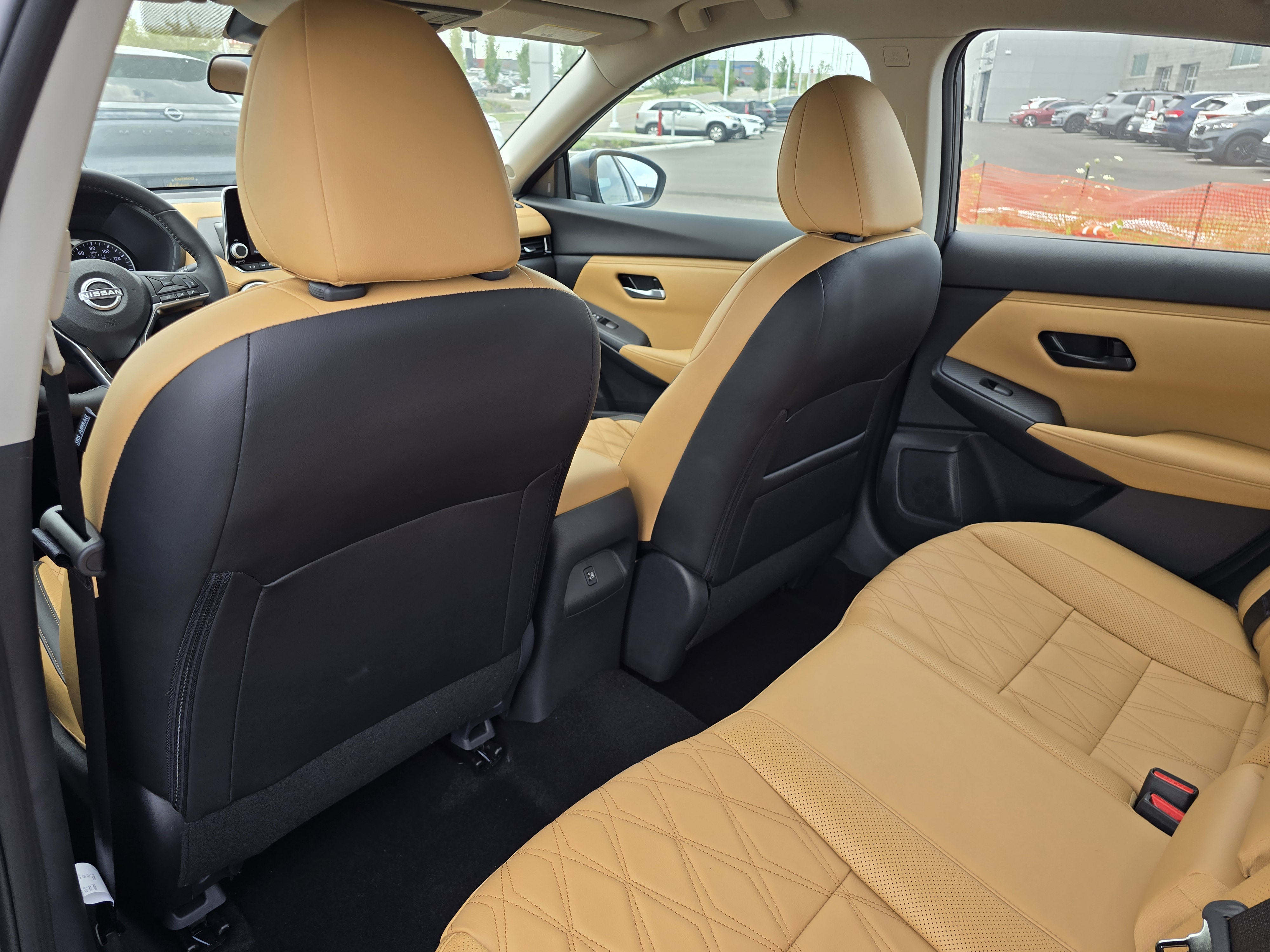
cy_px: 476
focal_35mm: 23
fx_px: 844
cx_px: 635
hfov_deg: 73.9
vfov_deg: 58.9
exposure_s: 1/180
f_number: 1.7
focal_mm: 6.3
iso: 32
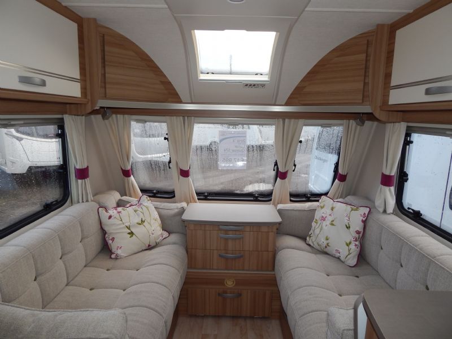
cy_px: 170
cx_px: 226
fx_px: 300
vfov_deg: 58.9
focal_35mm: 23
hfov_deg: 73.9
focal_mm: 4
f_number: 3
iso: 125
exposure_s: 1/50
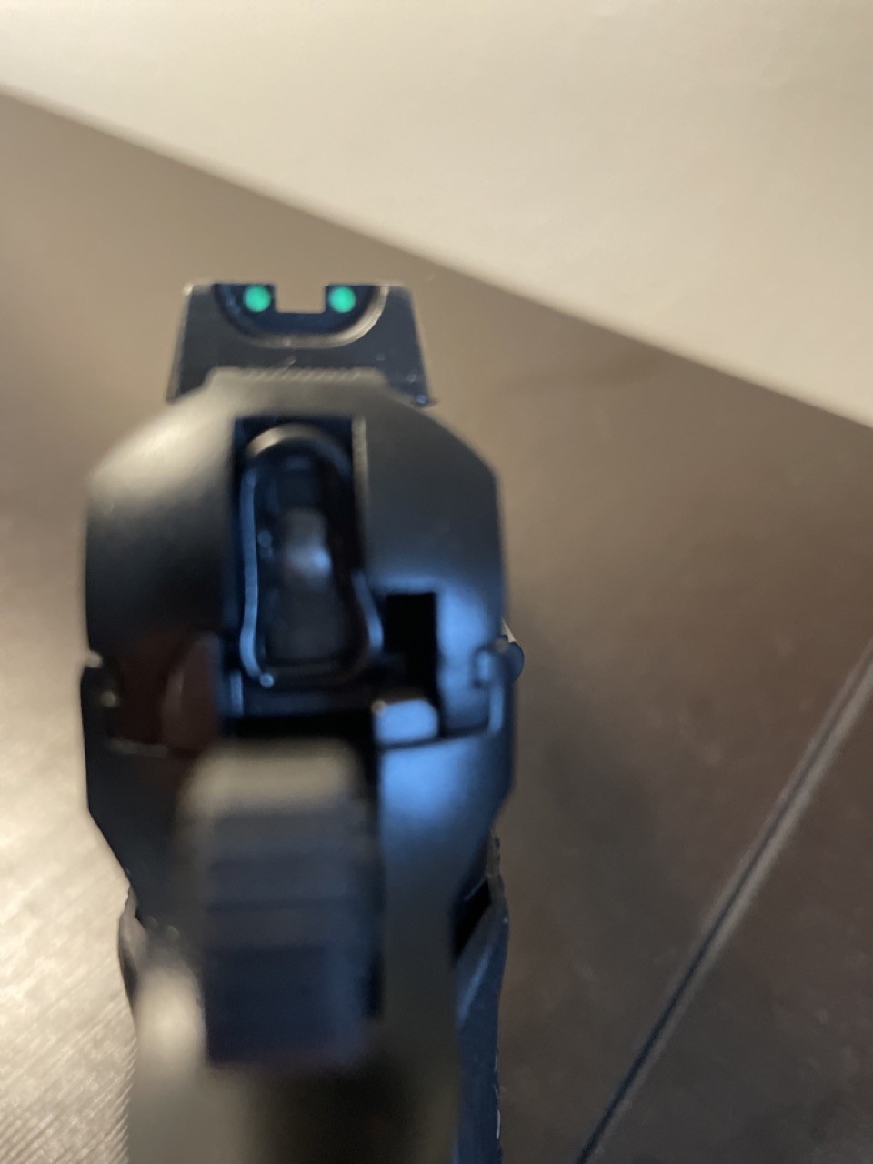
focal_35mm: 26
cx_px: 436
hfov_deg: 53.1
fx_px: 874
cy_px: 582
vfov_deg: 67.3
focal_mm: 4.2
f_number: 1.6
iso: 400
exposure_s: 1/40
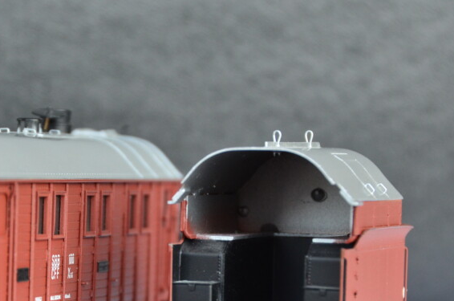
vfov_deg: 5.3
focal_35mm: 258
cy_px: 246
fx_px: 3246
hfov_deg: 8.0
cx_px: 107
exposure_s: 1/100
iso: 800
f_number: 9
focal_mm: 95
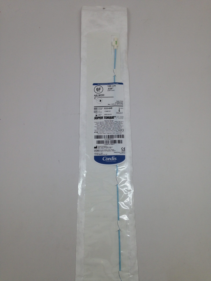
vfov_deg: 55.4
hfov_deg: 42.9
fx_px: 268
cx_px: 106
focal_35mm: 33
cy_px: 140
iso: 50
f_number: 2.4
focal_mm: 4.12
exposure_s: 1/120
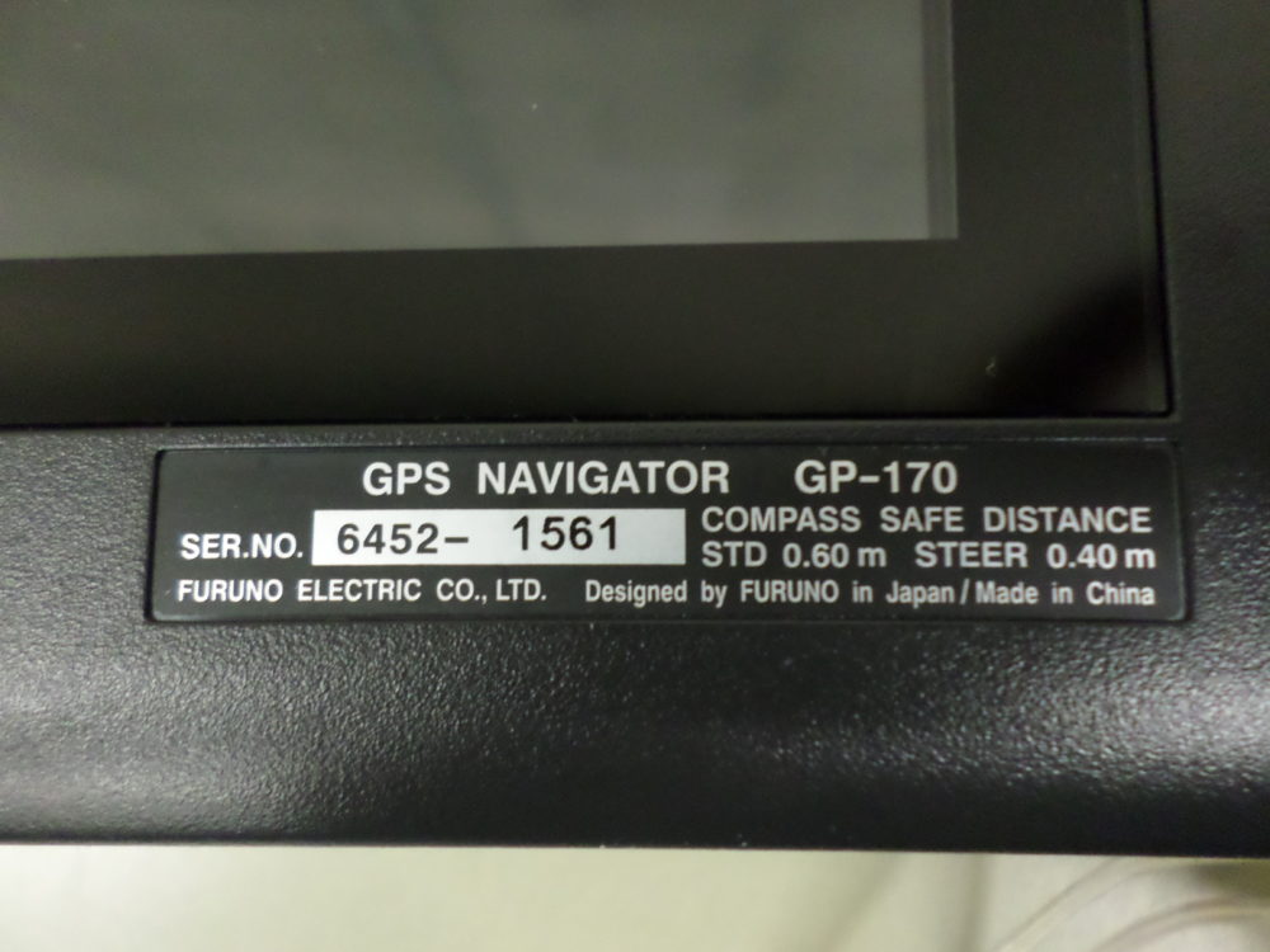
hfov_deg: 69.4
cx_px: 635
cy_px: 476
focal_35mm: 25
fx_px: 917
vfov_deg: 54.9
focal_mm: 4.5
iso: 400
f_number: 2.5
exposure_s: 1/15
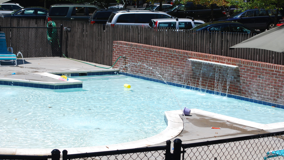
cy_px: 89
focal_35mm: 89
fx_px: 667
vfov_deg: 13.7
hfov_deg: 24.0
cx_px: 141
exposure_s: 1/400
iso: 200
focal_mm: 55
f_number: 10
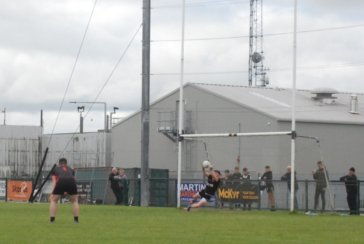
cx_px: 112
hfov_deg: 13.5
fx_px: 1530
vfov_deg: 9.1
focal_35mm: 151
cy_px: 151
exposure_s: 1/2000
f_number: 8
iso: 1600
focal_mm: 70
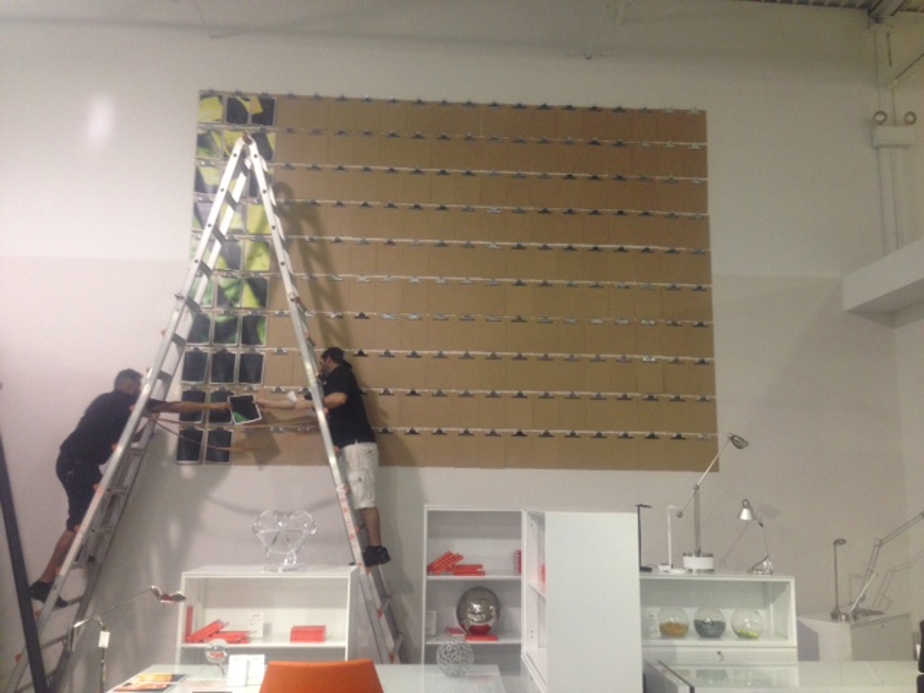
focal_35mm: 33
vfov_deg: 42.9
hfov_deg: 55.4
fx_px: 881
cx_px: 462
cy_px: 346
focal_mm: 4.12
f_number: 2.4
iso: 160
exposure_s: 1/20
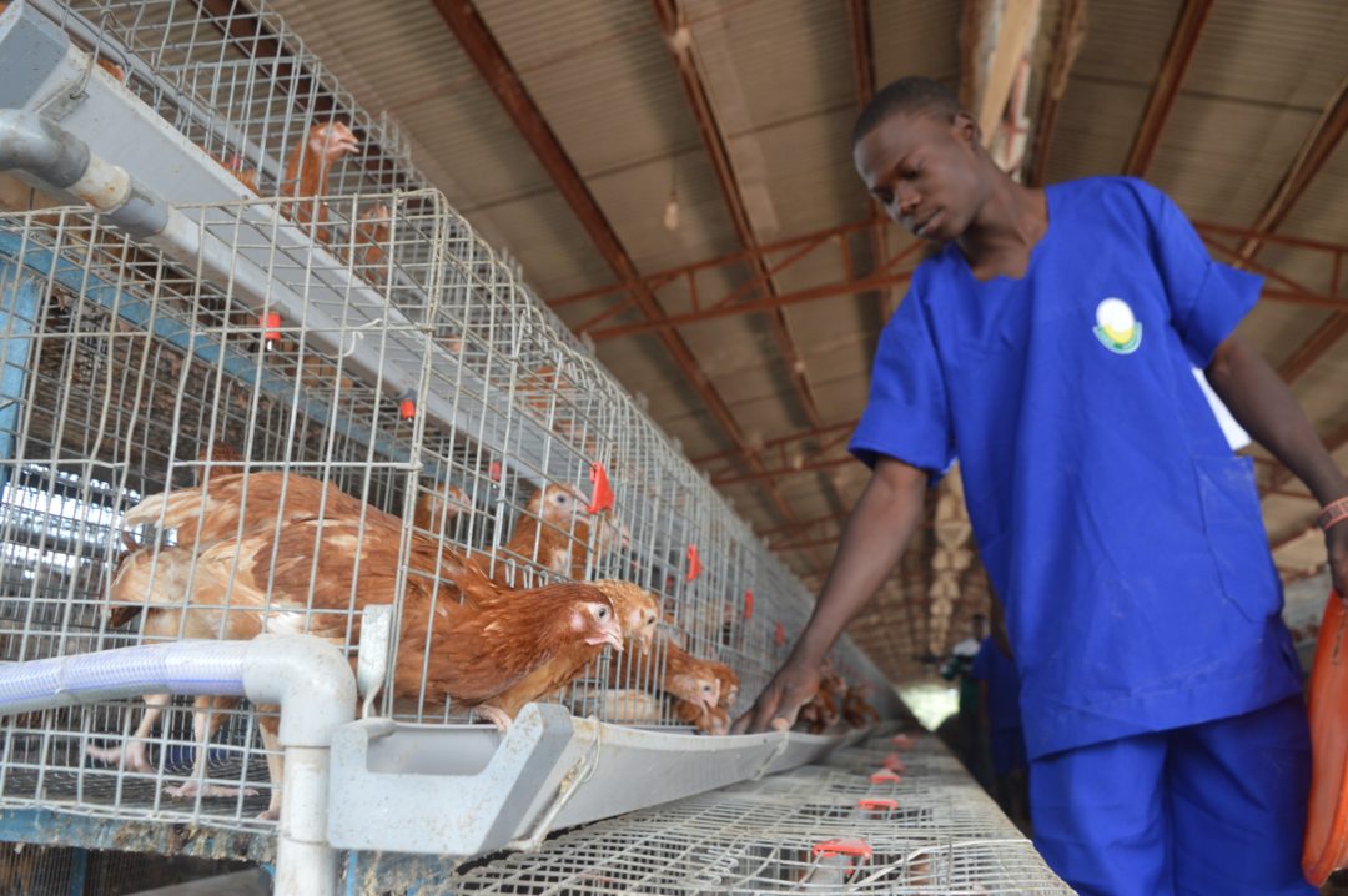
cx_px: 674
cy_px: 448
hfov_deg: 59.5
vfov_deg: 41.6
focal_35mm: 32
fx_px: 1178
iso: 400
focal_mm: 21
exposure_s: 1/100
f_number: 5
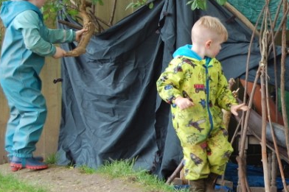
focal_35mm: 116
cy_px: 99
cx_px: 234
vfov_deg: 11.8
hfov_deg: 17.5
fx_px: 931
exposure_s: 1/60
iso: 400
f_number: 5.3
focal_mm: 42
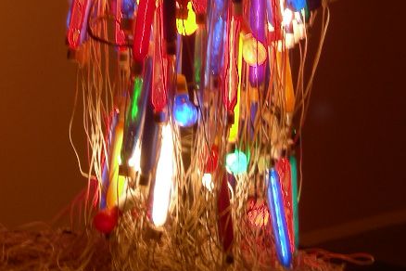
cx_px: 230
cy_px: 7
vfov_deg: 7.6
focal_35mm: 180
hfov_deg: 11.4
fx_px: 2030
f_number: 3.8
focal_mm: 15.5
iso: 64
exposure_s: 1/21.4
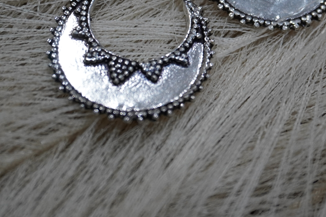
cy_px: 7
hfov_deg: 22.6
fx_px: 815
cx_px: 198
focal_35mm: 90
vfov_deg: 15.0
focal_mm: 26
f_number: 5
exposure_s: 1/40
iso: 640
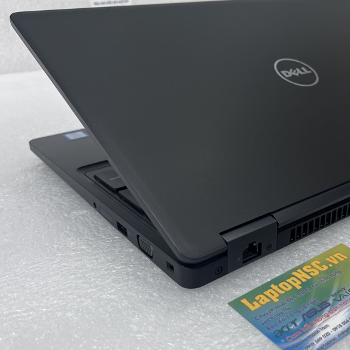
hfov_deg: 40.0
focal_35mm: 41
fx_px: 469
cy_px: 204
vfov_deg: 40.8
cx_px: 255
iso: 80
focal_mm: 5.7
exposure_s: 1/121
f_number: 1.5
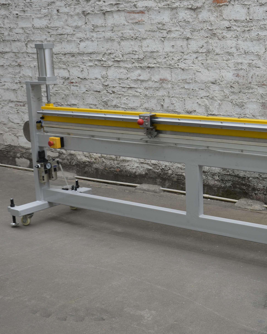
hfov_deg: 27.3
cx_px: 239
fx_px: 531
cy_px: 166
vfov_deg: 34.9
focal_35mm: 54
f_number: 5.6
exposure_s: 1/125
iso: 200
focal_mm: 25
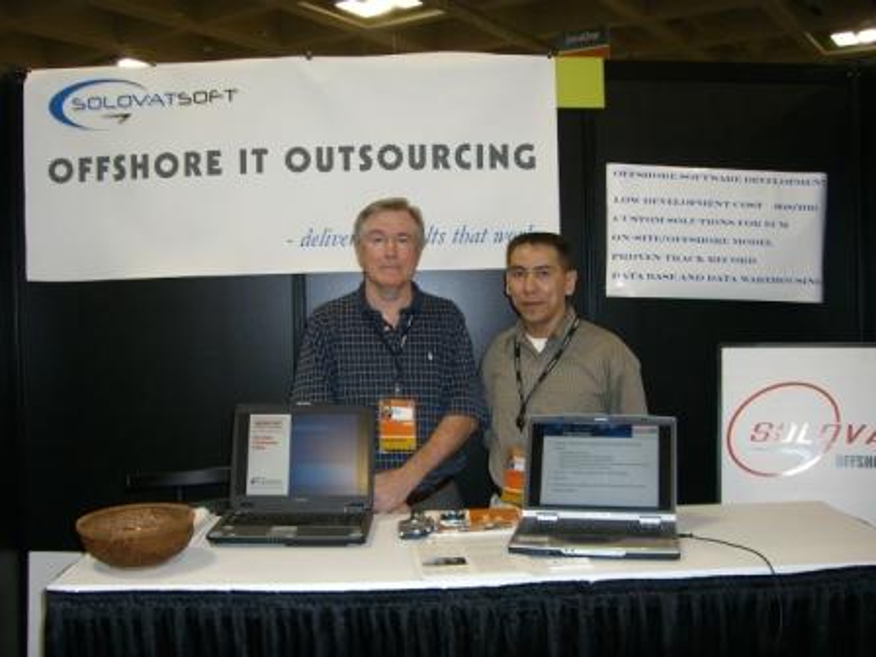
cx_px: 438
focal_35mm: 38
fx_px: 962
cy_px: 328
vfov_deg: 37.7
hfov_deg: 49.0
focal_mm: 6.2
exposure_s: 1/60
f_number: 2.7
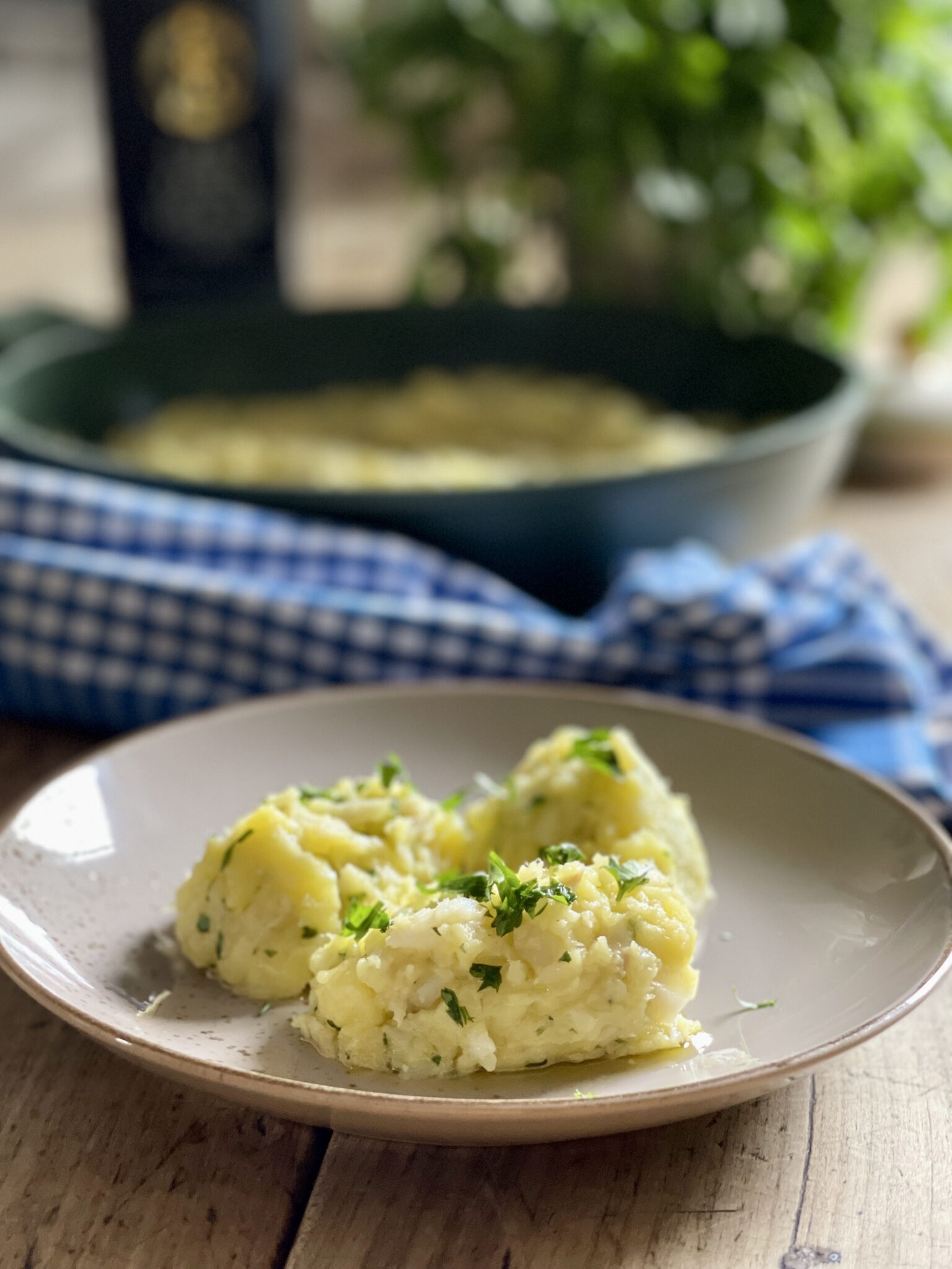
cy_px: 634
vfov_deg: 30.3
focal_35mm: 64
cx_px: 476
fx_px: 2347
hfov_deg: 22.9
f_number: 2.2
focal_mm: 7.5
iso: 200
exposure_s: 1/40
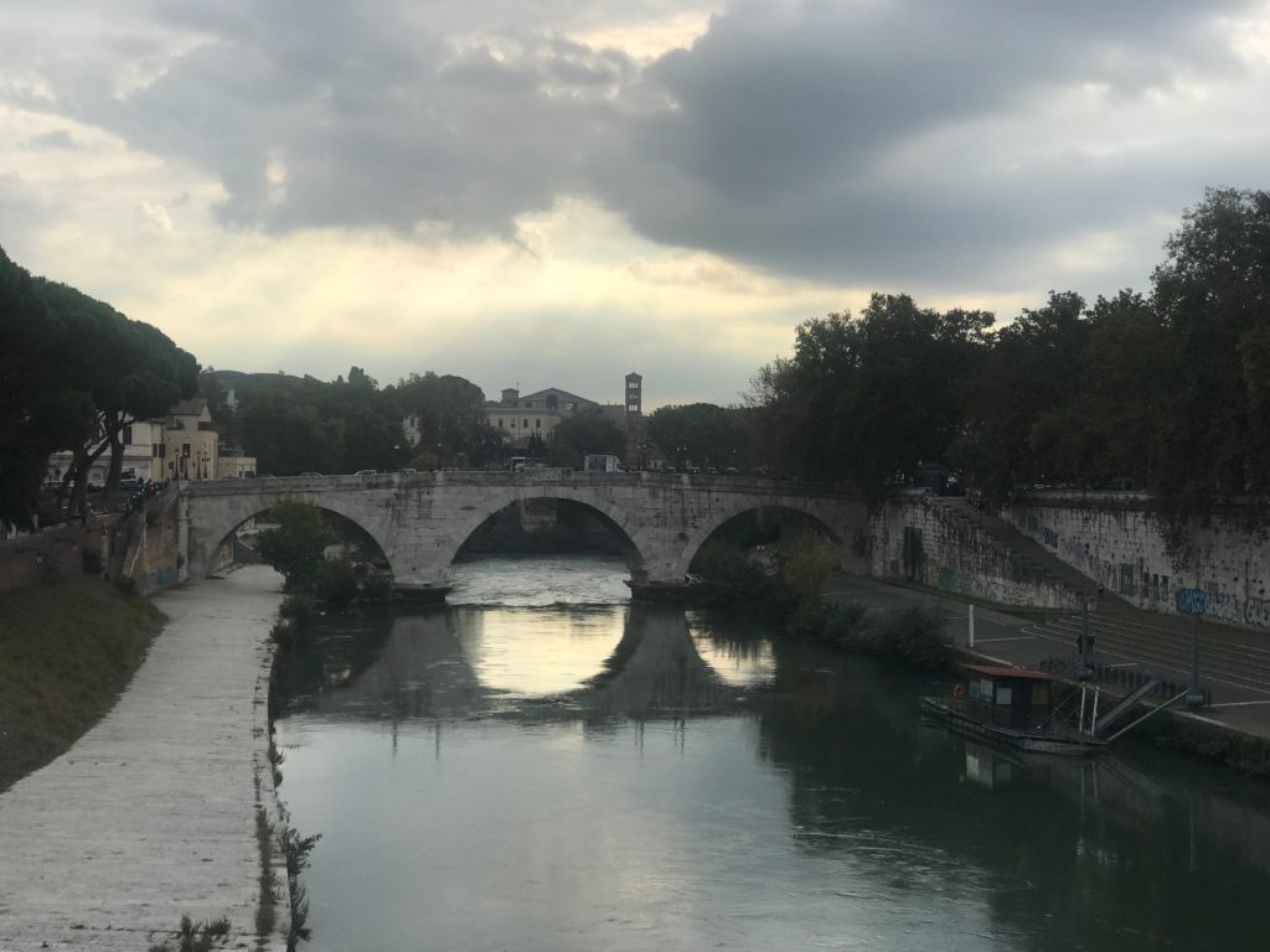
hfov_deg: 33.8
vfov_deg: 25.7
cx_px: 635
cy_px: 476
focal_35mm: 57
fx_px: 2091
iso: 20
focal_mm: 6.6
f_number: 2.8
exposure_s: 1/694
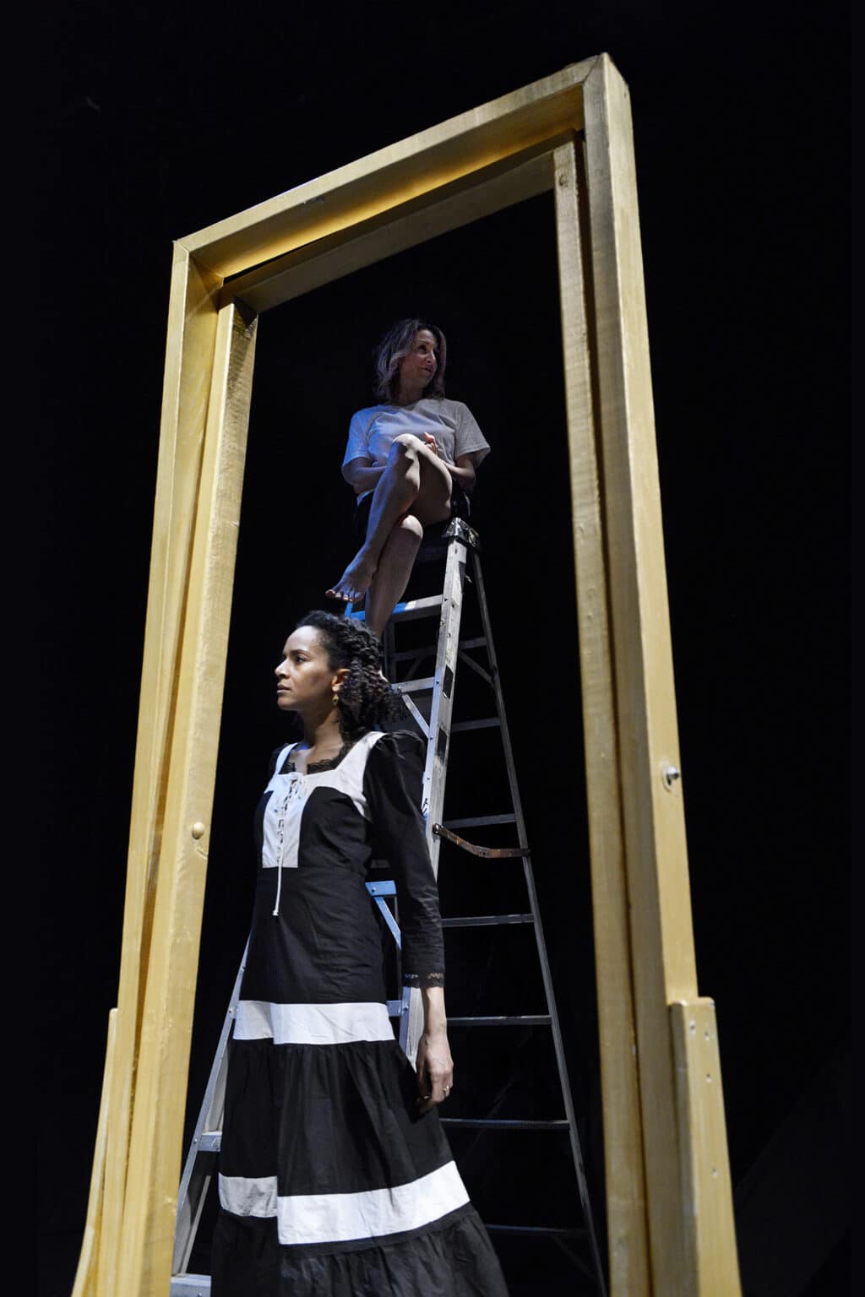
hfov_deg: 45.0
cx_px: 432
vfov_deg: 63.7
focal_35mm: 29
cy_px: 648
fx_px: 1045
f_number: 4
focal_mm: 29
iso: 2500
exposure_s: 1/125
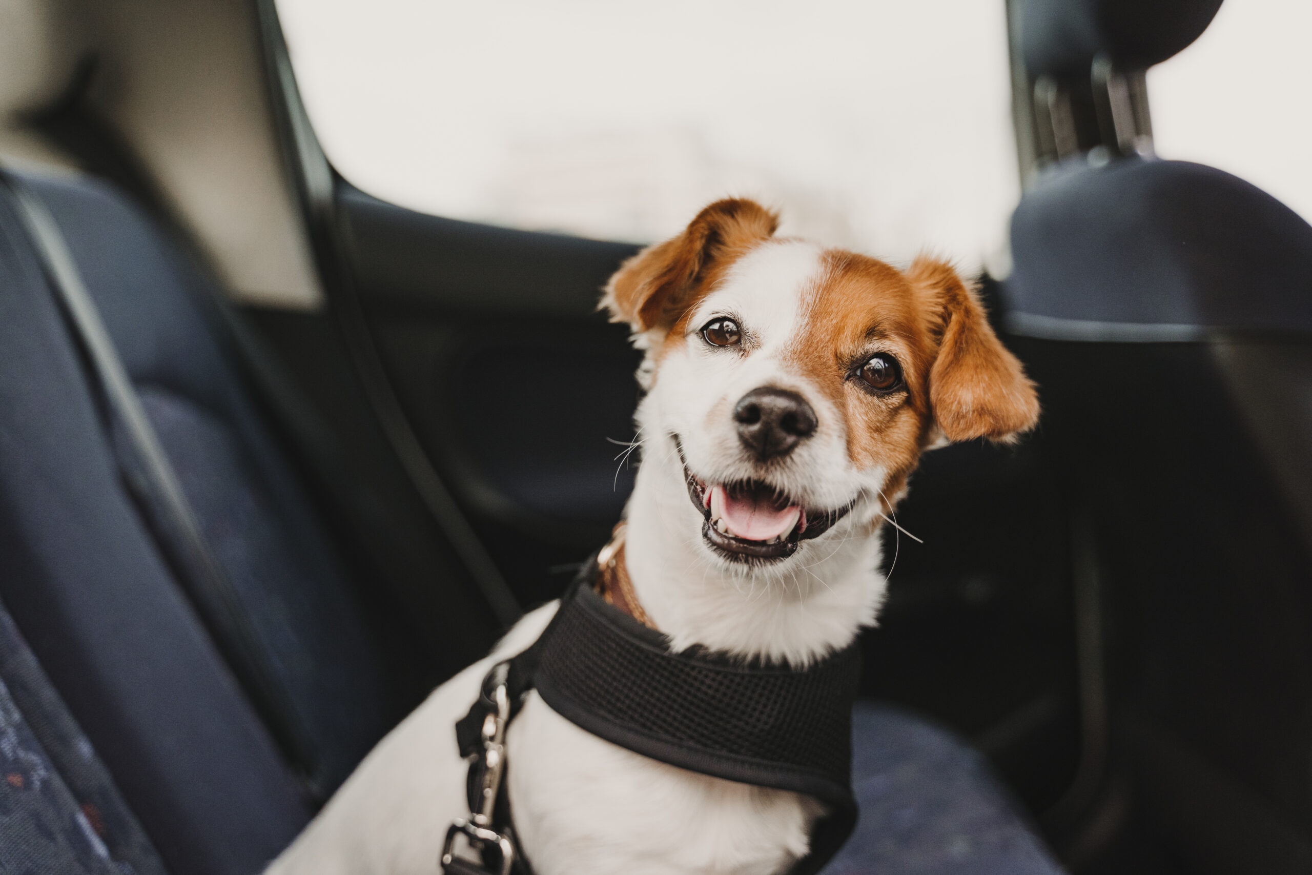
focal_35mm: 44
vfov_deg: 30.5
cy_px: 438
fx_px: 1604
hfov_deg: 44.5
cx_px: 656
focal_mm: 44
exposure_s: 1/640
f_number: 2.8
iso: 800
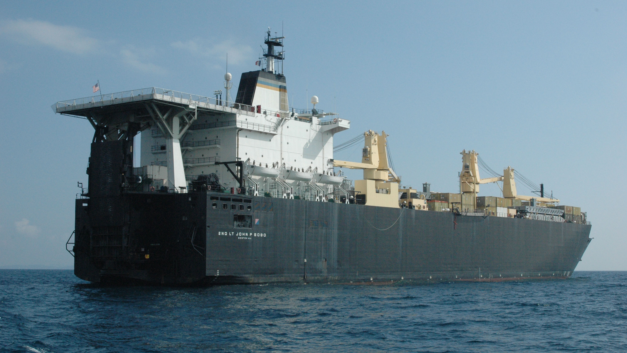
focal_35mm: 60
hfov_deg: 34.9
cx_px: 313
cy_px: 151
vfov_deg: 20.0
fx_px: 997
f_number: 16
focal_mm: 38
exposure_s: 1/1000
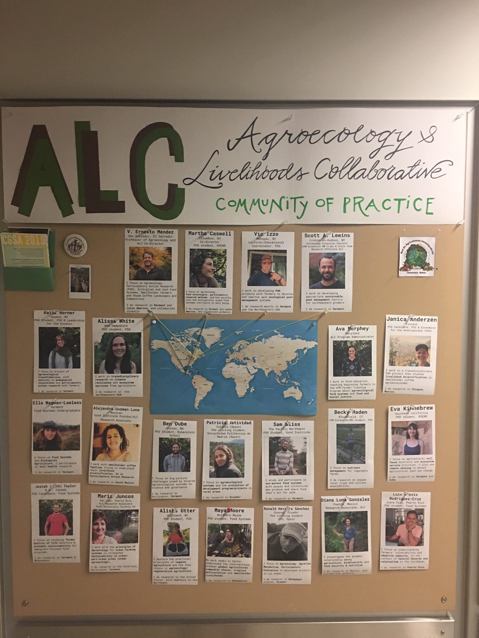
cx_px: 240
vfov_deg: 61.7
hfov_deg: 48.2
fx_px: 535
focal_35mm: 29
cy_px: 319
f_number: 2.2
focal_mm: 4.15
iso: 100
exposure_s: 1/8
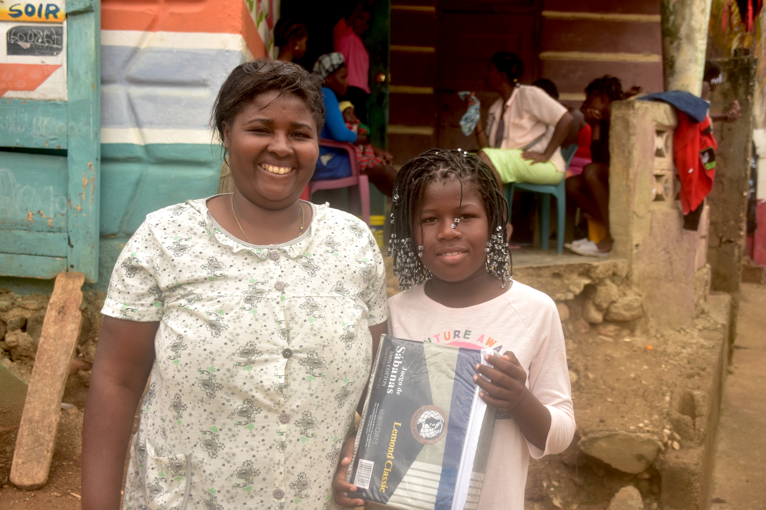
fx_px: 830
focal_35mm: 39
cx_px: 383
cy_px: 255
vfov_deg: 34.2
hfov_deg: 49.6
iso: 125
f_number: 3.8
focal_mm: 26
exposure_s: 1/800
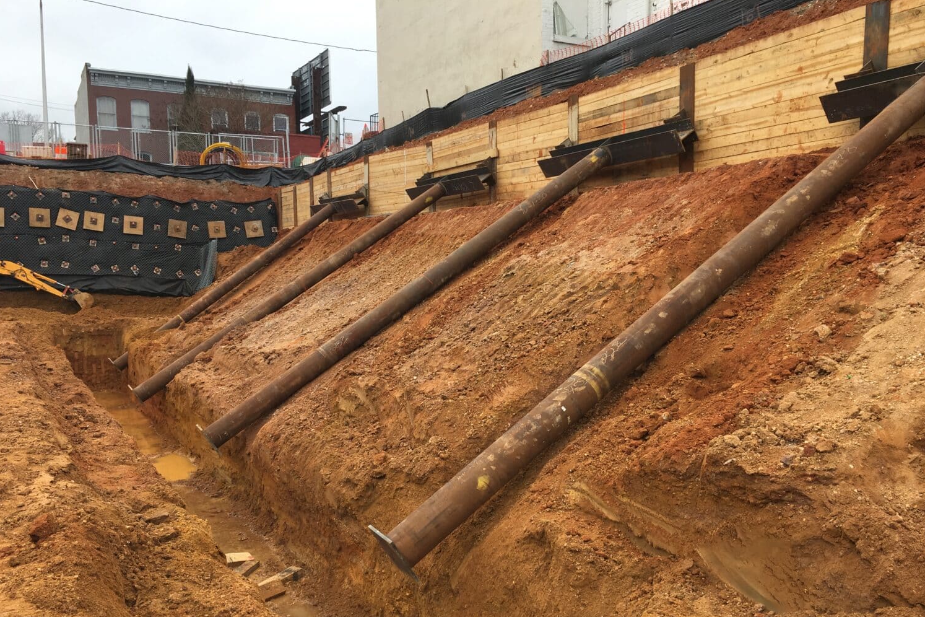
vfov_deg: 42.2
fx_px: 796
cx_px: 463
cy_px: 354
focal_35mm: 31
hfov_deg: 60.3
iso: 25
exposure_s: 1/452
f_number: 2.2
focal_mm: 4.15
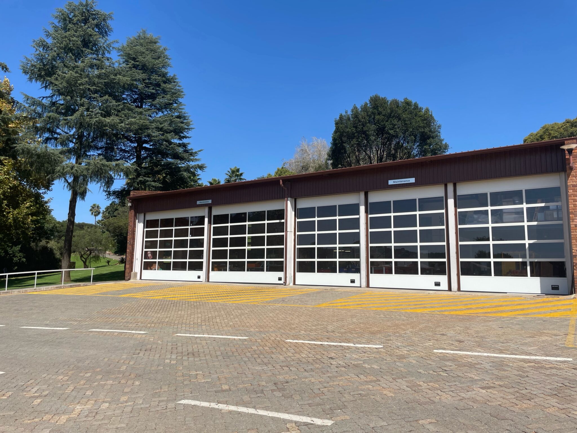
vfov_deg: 53.1
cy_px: 216
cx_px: 288
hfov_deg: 67.3
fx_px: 433
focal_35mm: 26
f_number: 1.6
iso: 32
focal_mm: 4.2
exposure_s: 1/4000
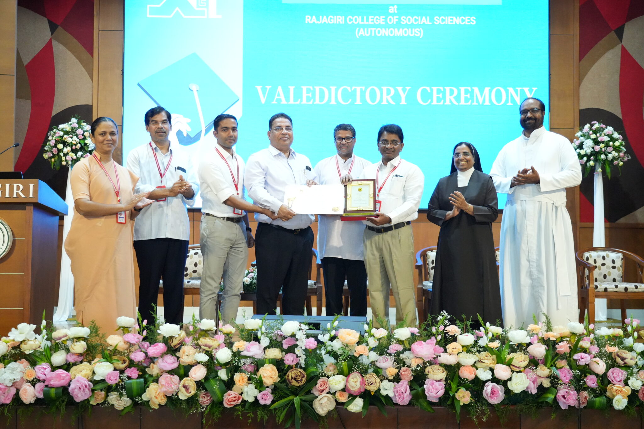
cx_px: 322
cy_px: 214
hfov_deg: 47.4
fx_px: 733
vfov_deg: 32.6
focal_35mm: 41
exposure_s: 1/320
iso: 8000
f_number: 4
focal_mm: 41
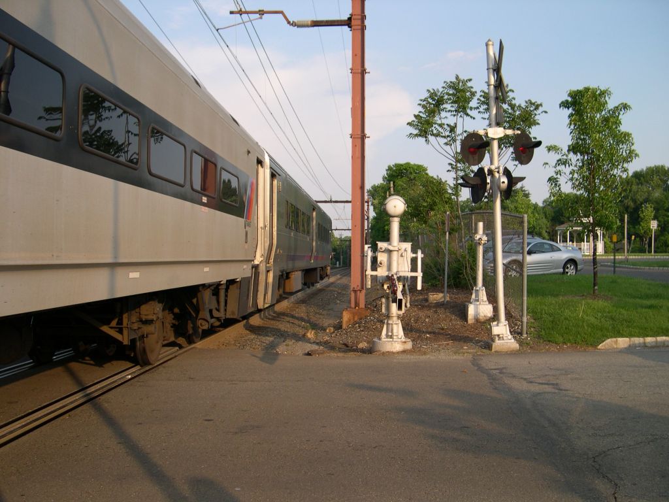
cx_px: 334
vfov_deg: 37.7
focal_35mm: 38
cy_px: 251
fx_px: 734
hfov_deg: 49.0
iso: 100
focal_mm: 8
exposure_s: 1/624
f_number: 2.8
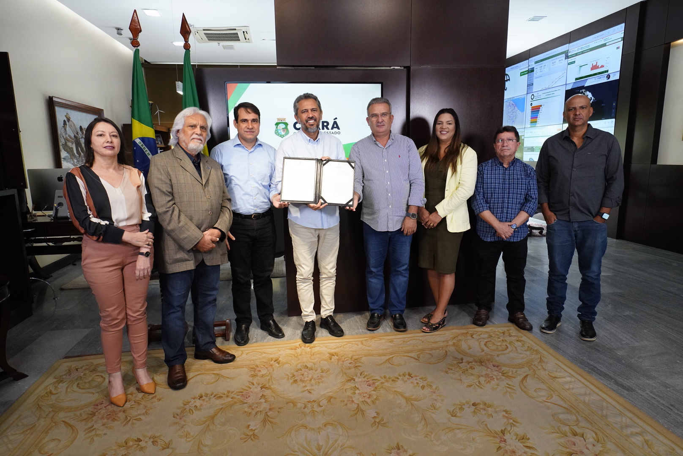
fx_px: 418
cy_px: 228
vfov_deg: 57.3
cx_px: 342
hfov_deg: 78.5
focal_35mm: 22
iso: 5000
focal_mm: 22
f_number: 6.3
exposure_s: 1/160
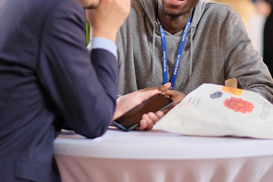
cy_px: 50
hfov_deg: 12.4
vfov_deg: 8.3
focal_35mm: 165
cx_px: 178
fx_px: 1251
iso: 1000
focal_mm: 56
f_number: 1.2
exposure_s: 1/350
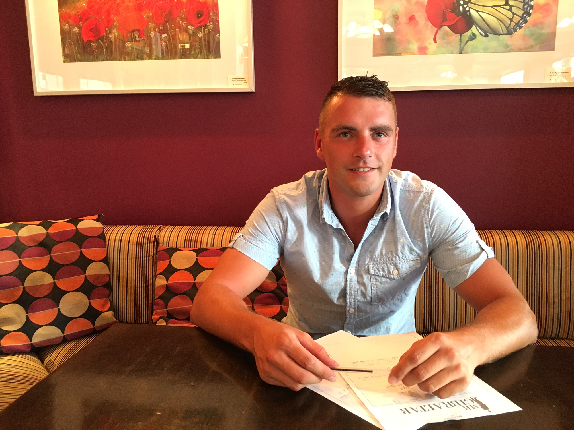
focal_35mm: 29
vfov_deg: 48.2
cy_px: 215
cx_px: 287
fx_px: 481
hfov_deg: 61.7
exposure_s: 1/17
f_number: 2.2
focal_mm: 4.15
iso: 200
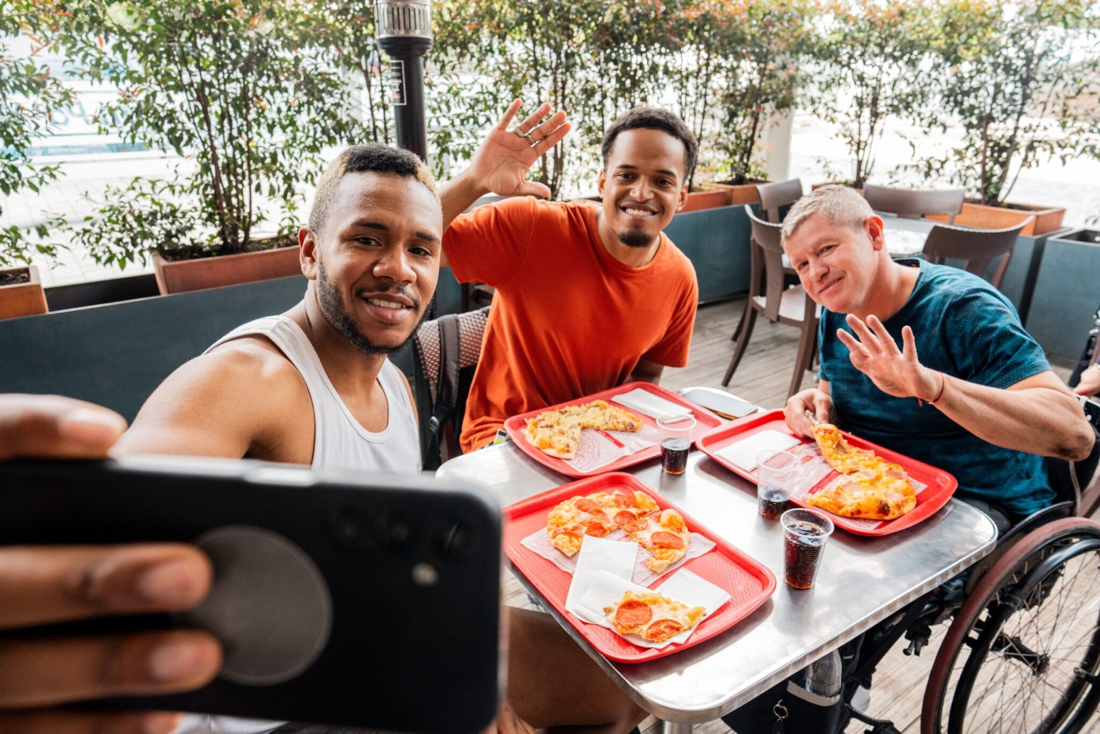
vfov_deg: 53.1
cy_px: 367
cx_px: 550
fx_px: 733
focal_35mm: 24
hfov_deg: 73.7
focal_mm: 24
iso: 1600
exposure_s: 1/320
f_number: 5.6
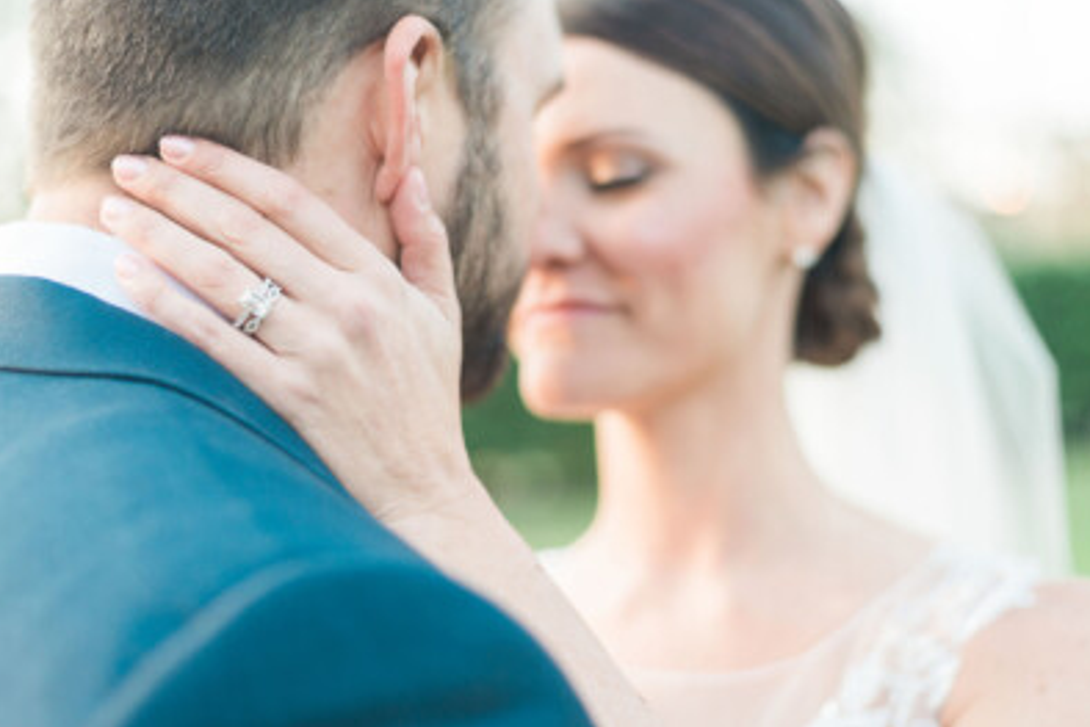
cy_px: 315
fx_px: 1726
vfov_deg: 23.8
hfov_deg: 35.0
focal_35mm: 57
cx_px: 577
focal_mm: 50
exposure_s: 1/500
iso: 250
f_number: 2
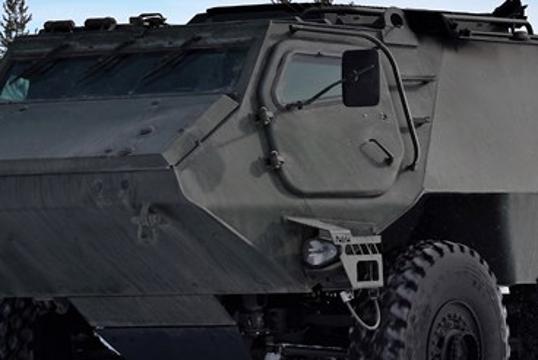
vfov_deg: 6.0
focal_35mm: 229
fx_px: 3431
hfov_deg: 9.0
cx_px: 301
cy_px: 134
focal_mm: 55
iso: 100
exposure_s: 1/800
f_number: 5.6
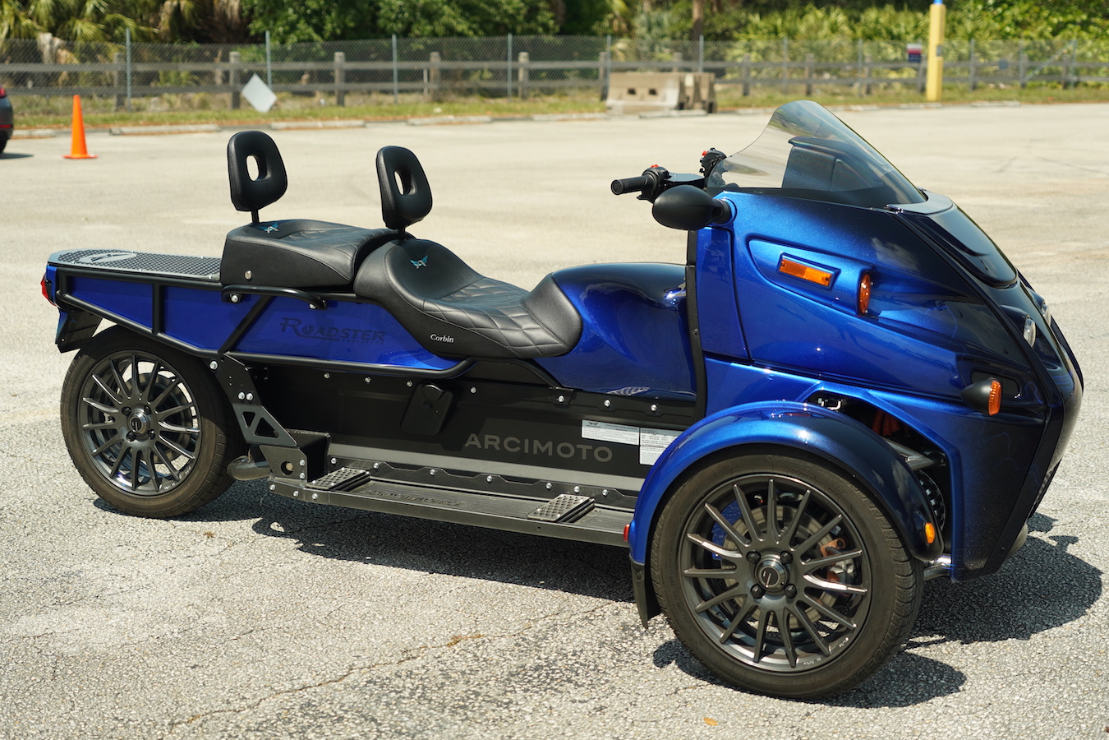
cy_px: 362
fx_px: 1787
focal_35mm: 58
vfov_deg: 23.4
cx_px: 559
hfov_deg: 34.5
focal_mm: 36
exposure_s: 1/500
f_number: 2.8
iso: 100
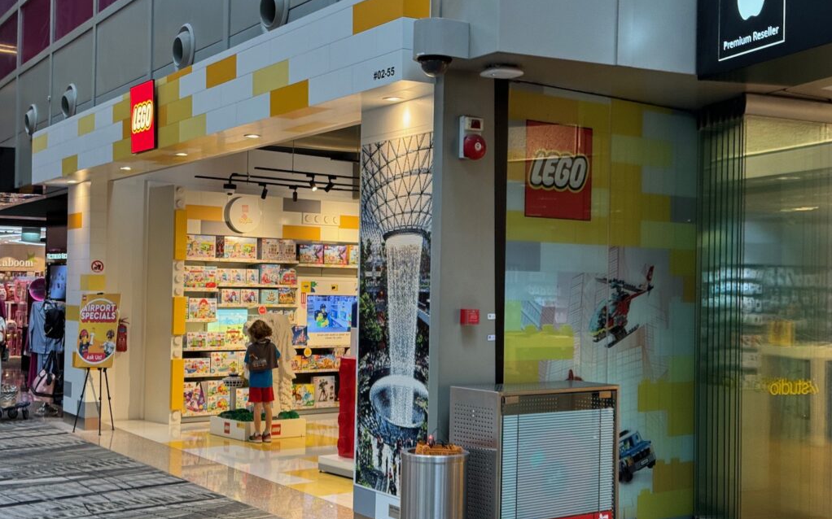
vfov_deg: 25.3
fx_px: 1156
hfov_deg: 39.6
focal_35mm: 51
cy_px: 283
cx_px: 416
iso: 64
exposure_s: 1/50
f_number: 1.78
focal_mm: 6.76
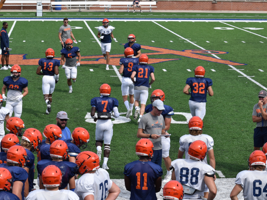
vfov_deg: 11.7
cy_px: 106
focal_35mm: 127
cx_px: 121
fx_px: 980
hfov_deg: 15.5
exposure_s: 1/500
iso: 400
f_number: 13
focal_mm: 70
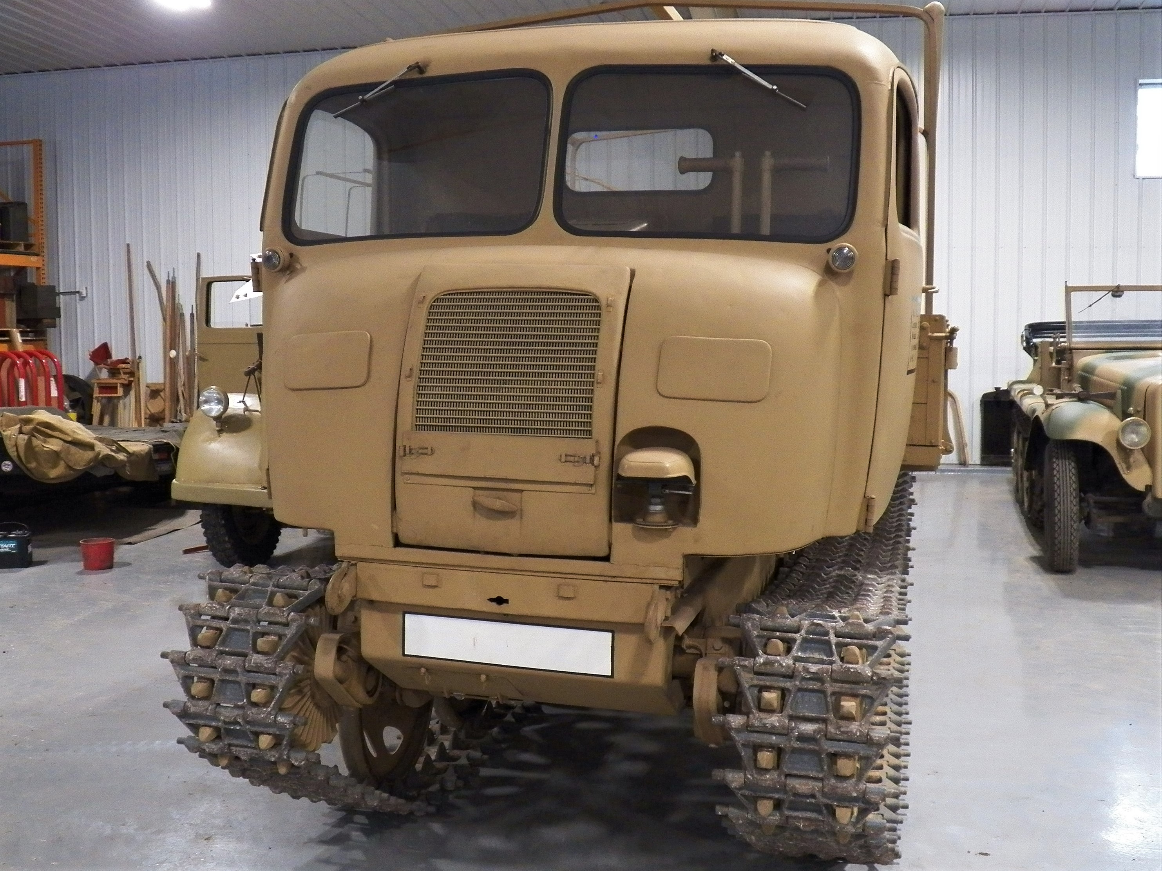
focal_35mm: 28
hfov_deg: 63.4
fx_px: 940
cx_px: 581
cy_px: 436
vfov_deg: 49.8
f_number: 2.8
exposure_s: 1/30
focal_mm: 4.9
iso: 400
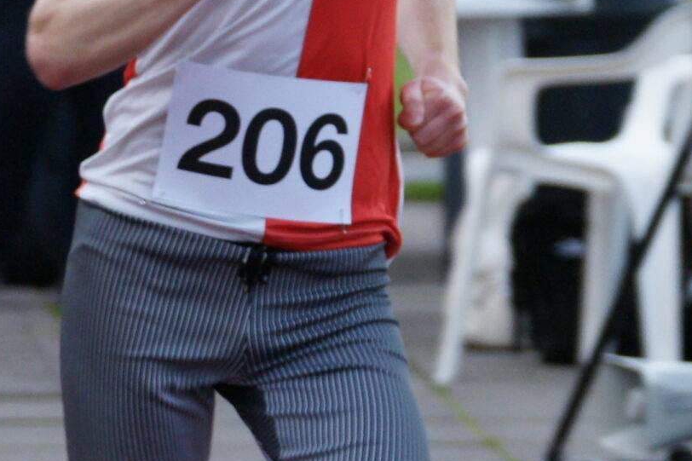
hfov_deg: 3.1
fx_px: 12722
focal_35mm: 662
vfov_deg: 2.1
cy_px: -110
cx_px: 1031
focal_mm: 140
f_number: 5.6
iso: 800
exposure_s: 1/250
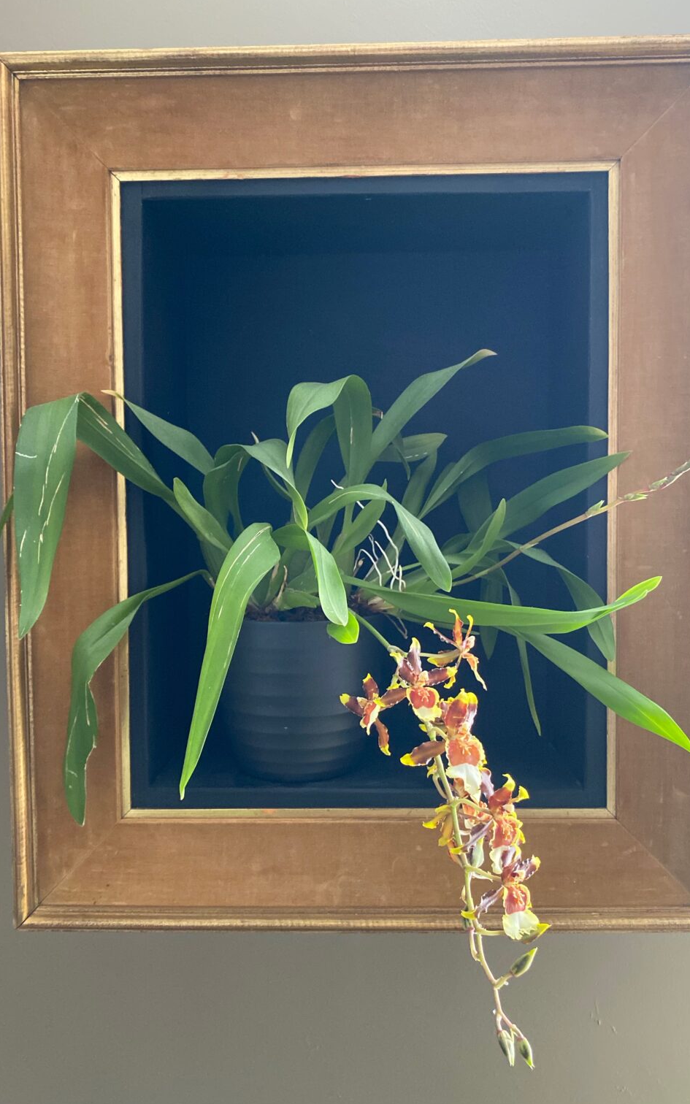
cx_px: 360
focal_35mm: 28
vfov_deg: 66.5
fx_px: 842
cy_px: 553
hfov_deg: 44.5
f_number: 1.8
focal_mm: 4.25
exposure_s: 1/60
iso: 500
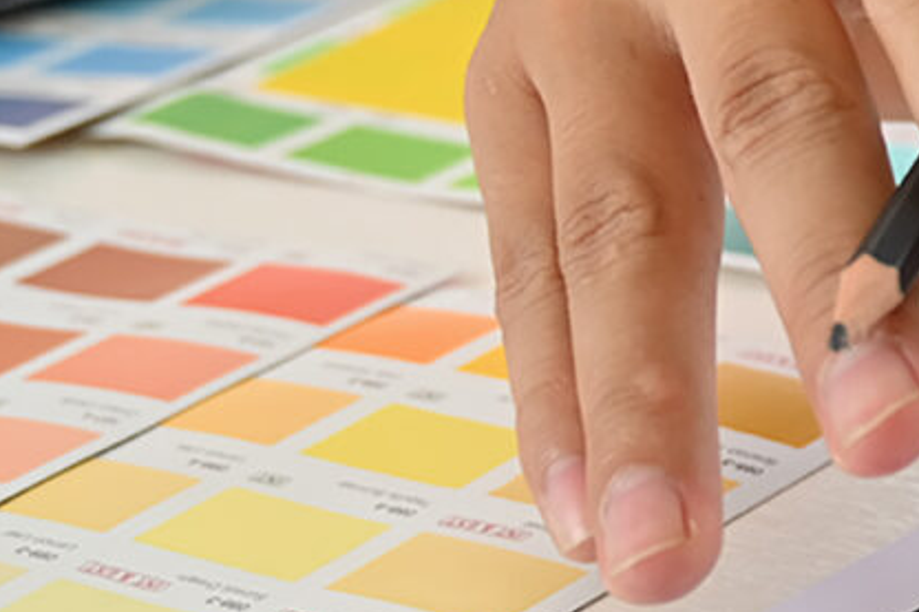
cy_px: 190
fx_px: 4899
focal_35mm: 192
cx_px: 1672
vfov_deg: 7.1
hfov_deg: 10.1
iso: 200
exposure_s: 1/160
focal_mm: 39
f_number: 4
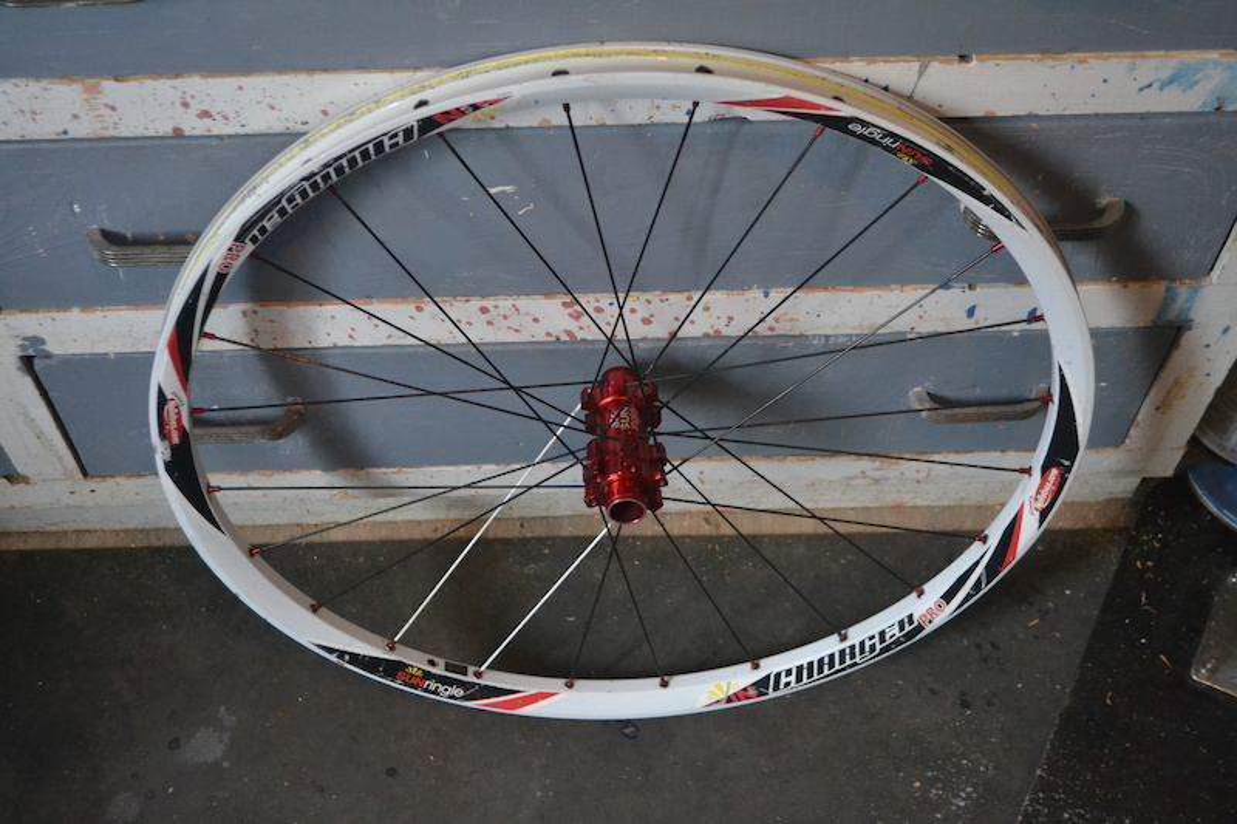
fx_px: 1649
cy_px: 412
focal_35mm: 48
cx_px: 618
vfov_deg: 28.1
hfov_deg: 41.1
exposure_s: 1/40
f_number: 4.8
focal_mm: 32
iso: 3200
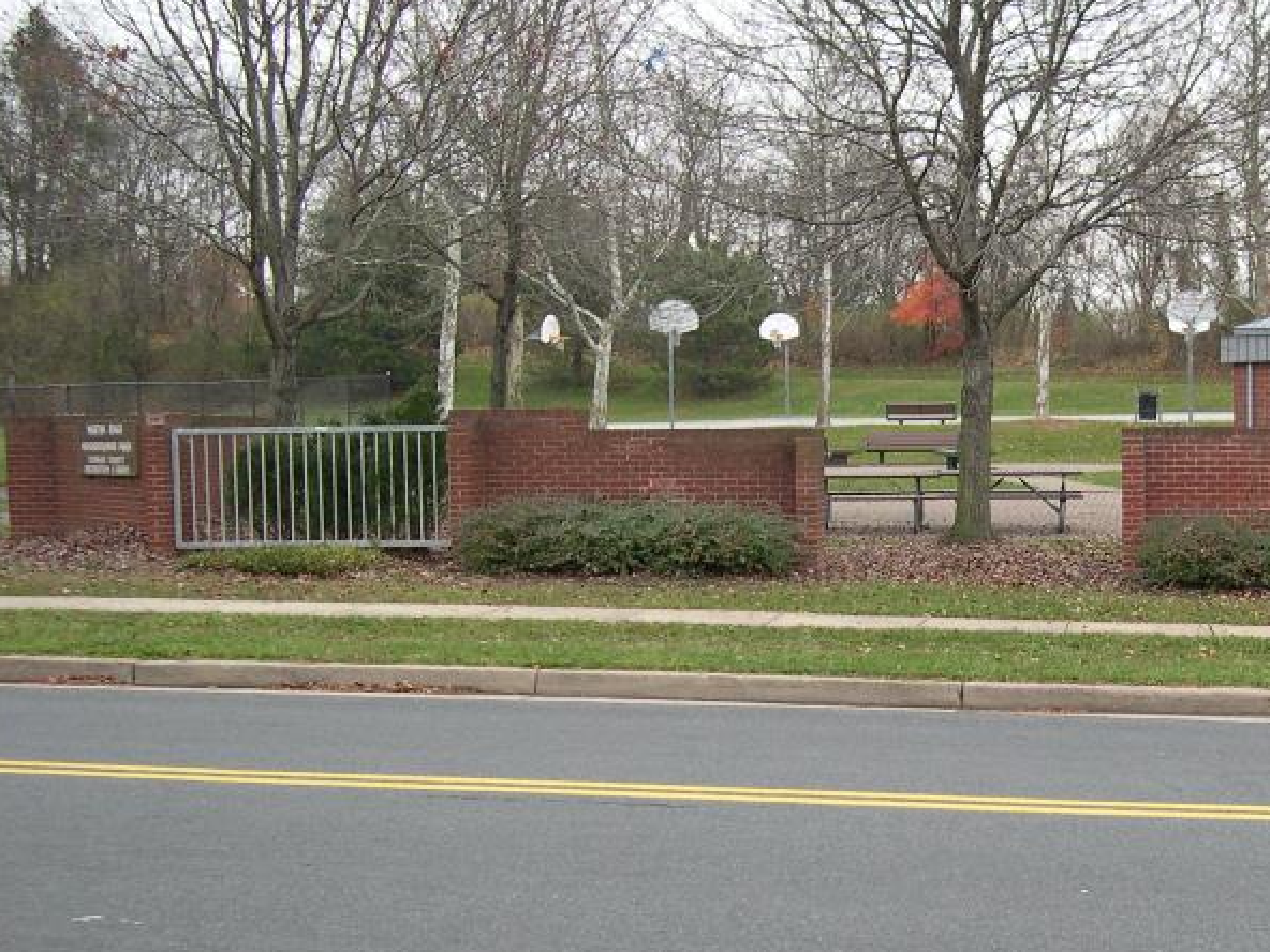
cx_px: 1017
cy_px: 663
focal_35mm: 62
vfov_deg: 23.5
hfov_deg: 30.4
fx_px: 2275
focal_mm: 8
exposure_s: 1/142
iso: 100
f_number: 2.8
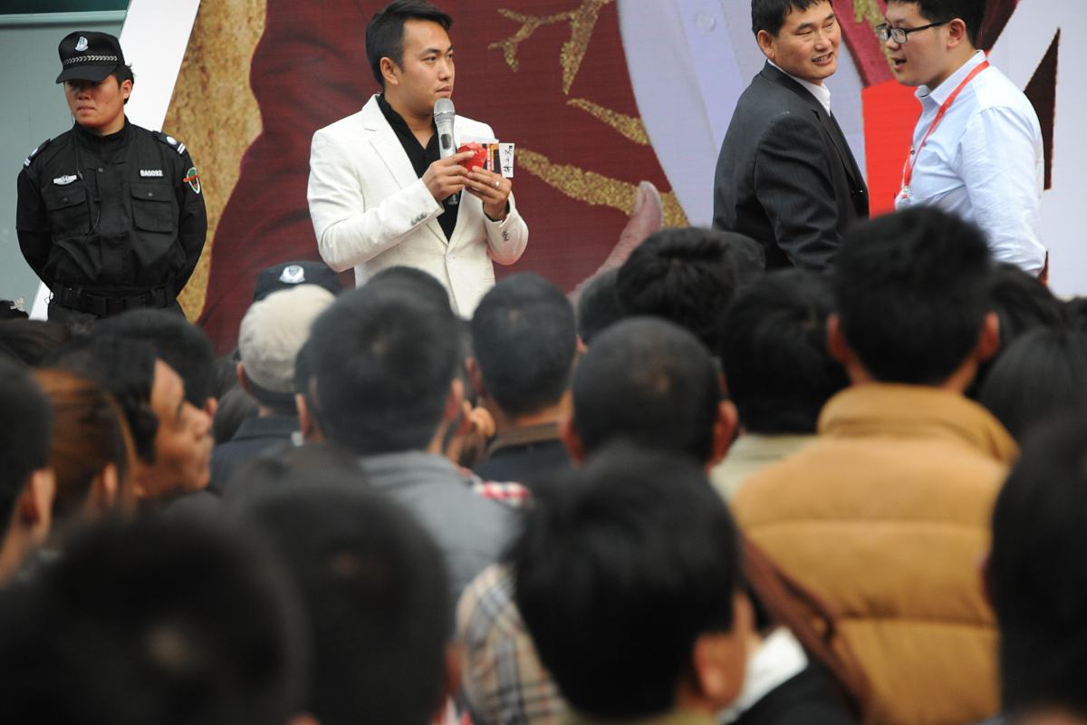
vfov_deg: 9.1
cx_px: 544
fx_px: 4529
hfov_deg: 13.7
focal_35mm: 150
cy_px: 362
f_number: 5.6
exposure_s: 1/100
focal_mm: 150
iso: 1000
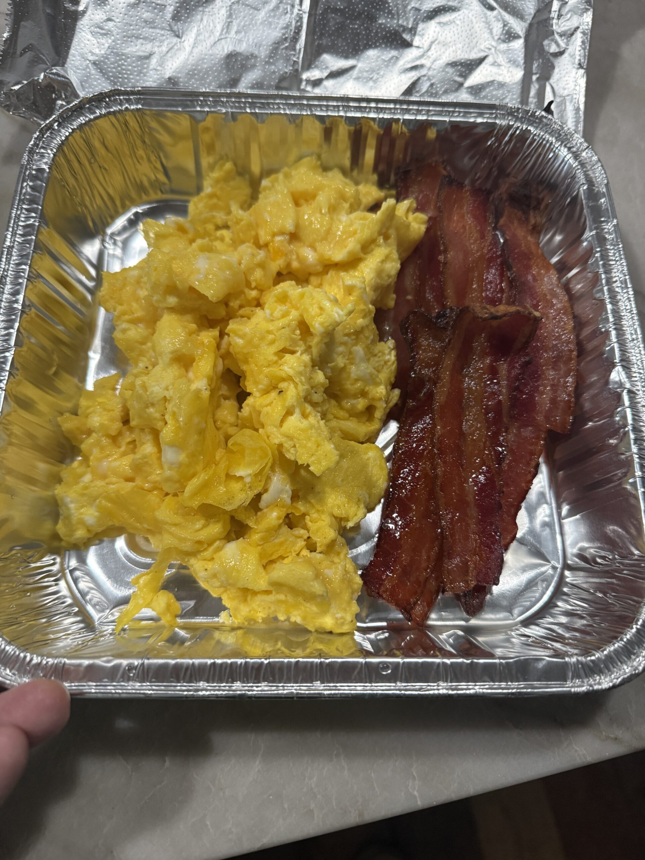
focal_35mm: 24
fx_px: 596
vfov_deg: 71.6
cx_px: 322
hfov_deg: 56.8
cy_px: 430
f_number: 1.78
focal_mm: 6.76
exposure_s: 1/60
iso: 400
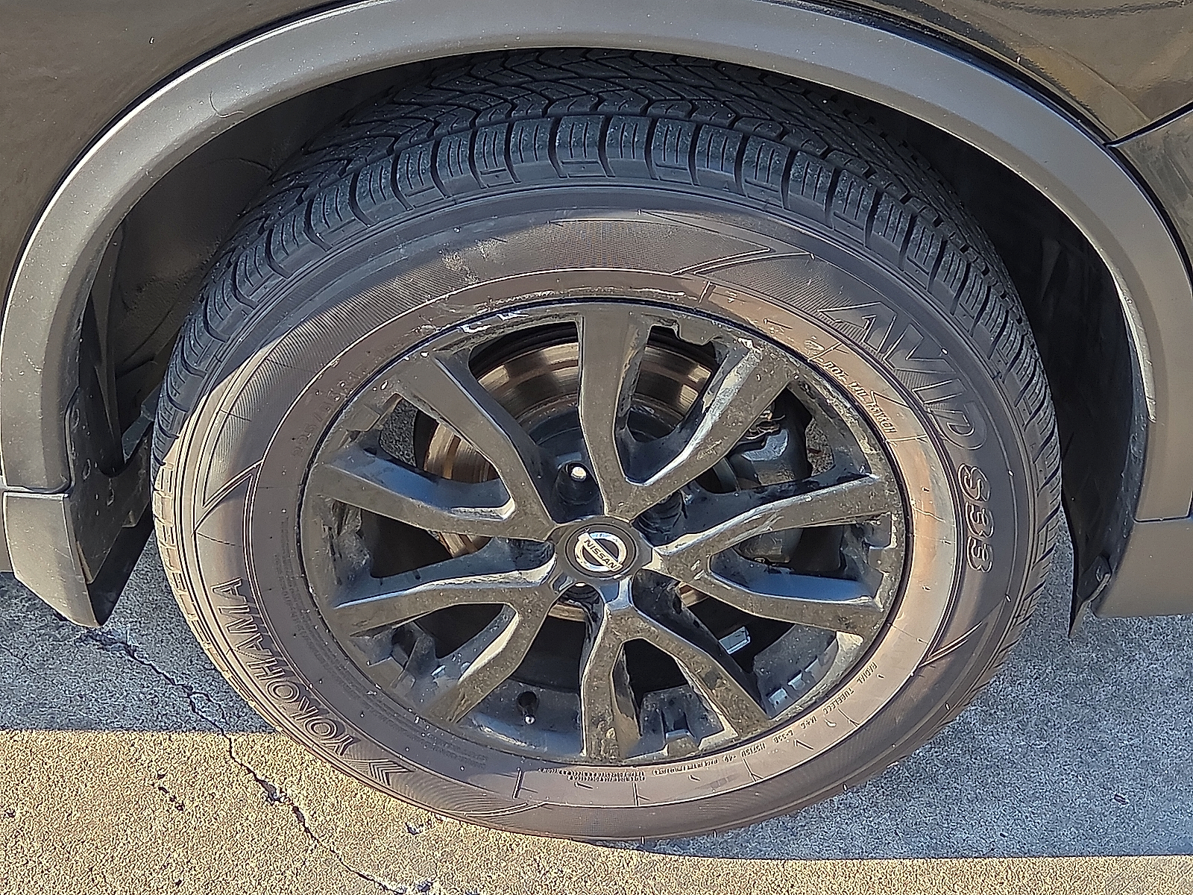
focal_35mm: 52
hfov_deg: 36.8
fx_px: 1792
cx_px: 596
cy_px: 448
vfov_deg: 28.0
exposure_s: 1/222
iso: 25
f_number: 1.8
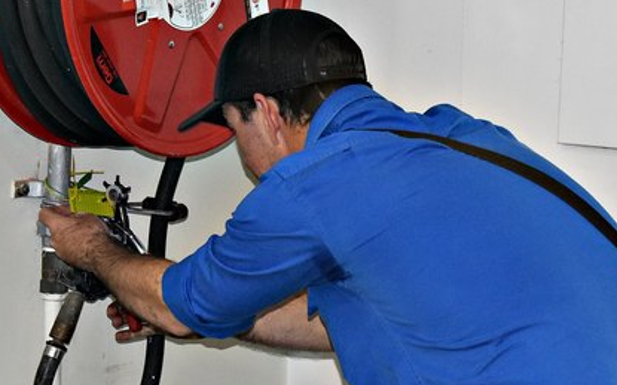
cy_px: 105
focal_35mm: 162
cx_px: 320
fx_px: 2723
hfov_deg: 12.9
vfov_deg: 8.1
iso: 2500
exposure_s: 1/60
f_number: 5
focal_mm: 55
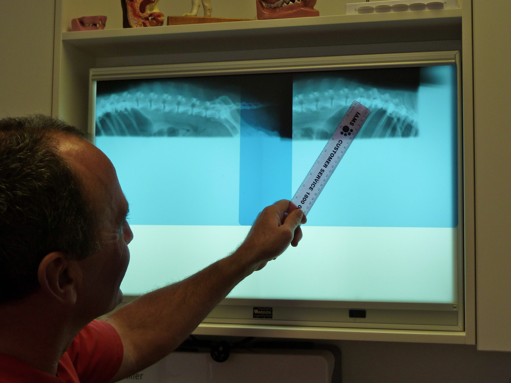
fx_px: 812
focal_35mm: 55
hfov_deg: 34.9
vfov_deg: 26.6
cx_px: 256
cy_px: 192
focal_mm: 9.1
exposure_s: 1/100
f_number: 3.9
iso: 80
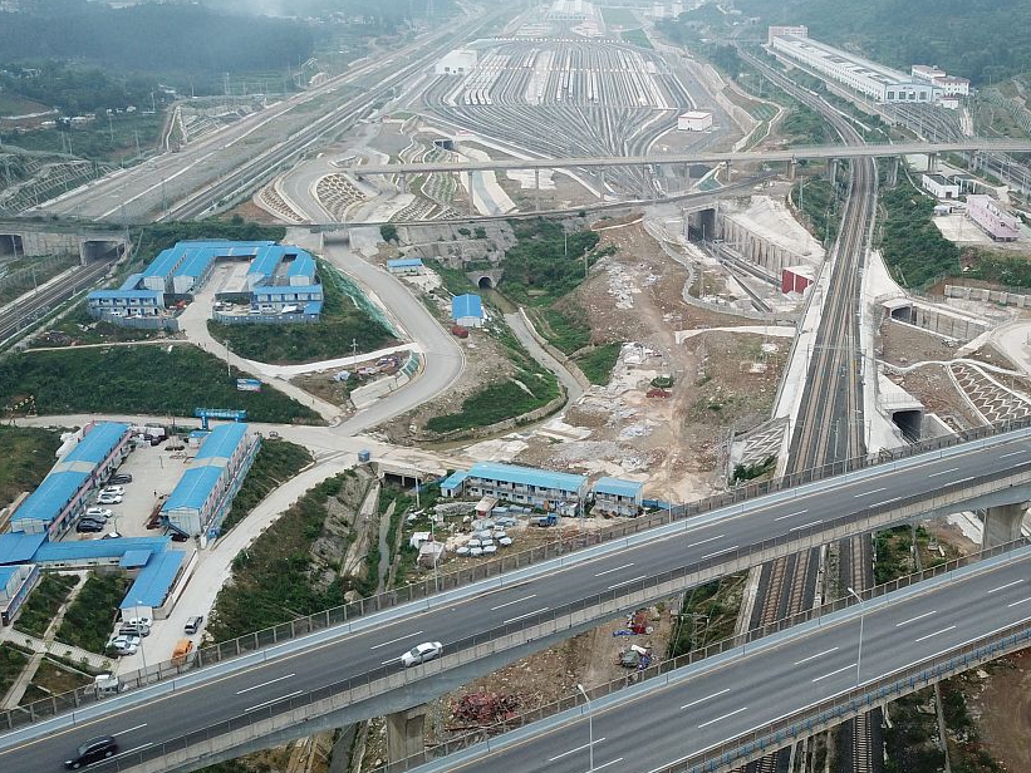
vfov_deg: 37.6
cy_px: 319
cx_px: 699
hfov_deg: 48.0
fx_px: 1132
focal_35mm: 38
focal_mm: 4.73
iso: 155
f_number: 2.2
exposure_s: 1/100
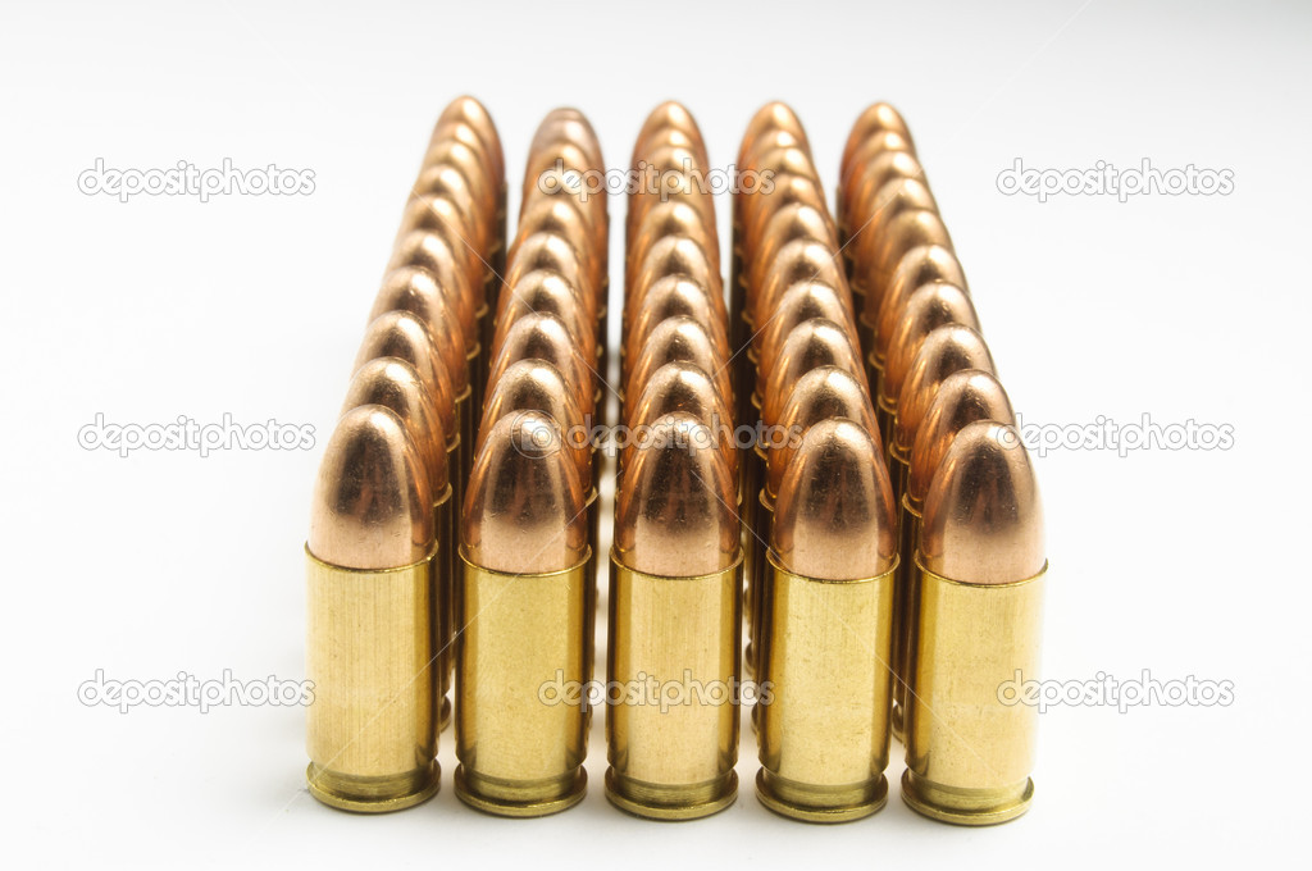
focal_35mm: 82
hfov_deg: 24.6
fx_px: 3003
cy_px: 436
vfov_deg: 16.5
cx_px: 656
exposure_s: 1/180
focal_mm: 55
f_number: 19
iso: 200
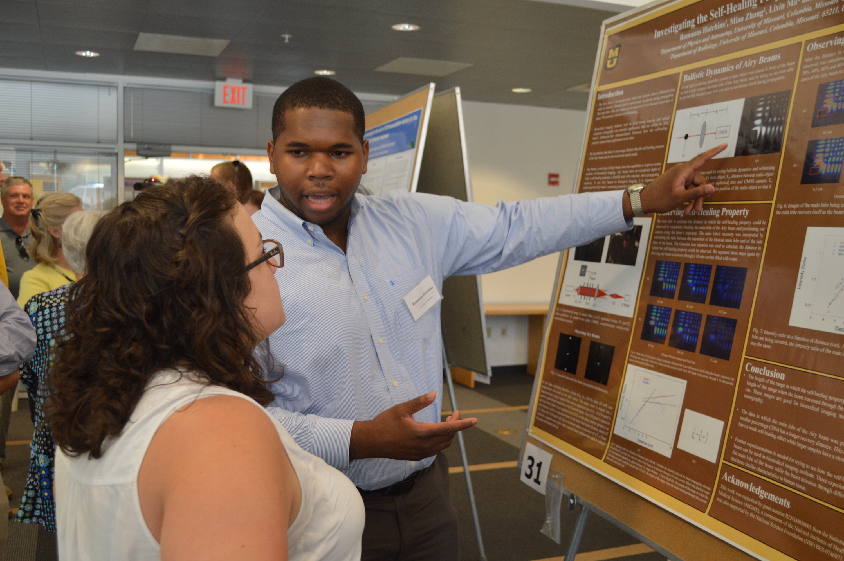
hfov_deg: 53.2
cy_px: 280
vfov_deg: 36.8
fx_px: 843
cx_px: 422
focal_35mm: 36
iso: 720
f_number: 4
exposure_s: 1/60
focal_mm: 24
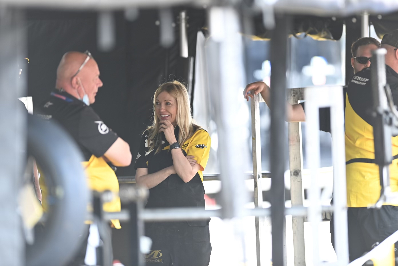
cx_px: 199
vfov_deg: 4.6
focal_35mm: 300
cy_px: 133
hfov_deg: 6.9
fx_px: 3316
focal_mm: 300
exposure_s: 1/200
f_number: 2.8
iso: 400
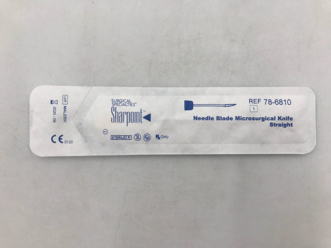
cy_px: 124
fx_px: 268
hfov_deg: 63.4
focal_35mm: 28
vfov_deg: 49.7
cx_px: 166
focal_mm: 3.99
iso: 20
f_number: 1.8
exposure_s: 1/351
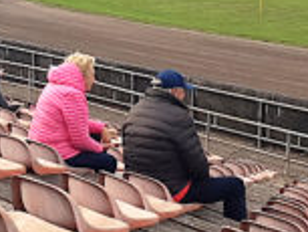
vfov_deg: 17.4
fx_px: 757
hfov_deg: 22.4
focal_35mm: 85
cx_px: 30
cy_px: 80
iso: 50
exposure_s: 1/1772
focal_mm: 4.2
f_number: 1.7
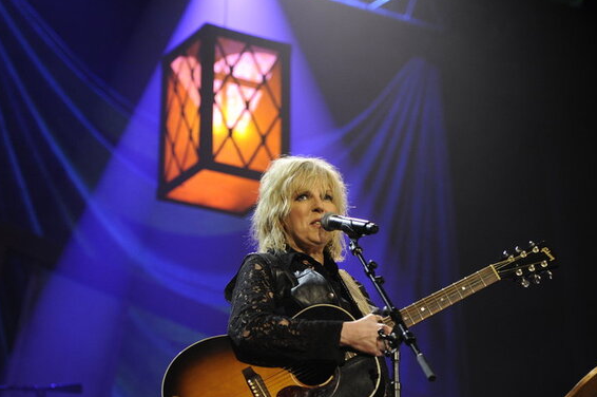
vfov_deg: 11.8
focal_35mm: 116
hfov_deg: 17.6
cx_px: 359
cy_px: 258
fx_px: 1921
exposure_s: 1/160
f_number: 2.8
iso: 1600
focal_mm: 82
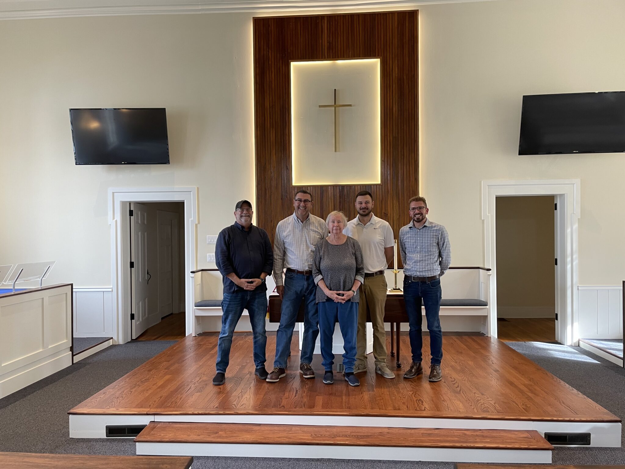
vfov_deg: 53.1
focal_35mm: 26
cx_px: 312
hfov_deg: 67.3
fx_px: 469
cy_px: 234
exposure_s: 1/60
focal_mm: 4.2
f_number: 1.6
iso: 80
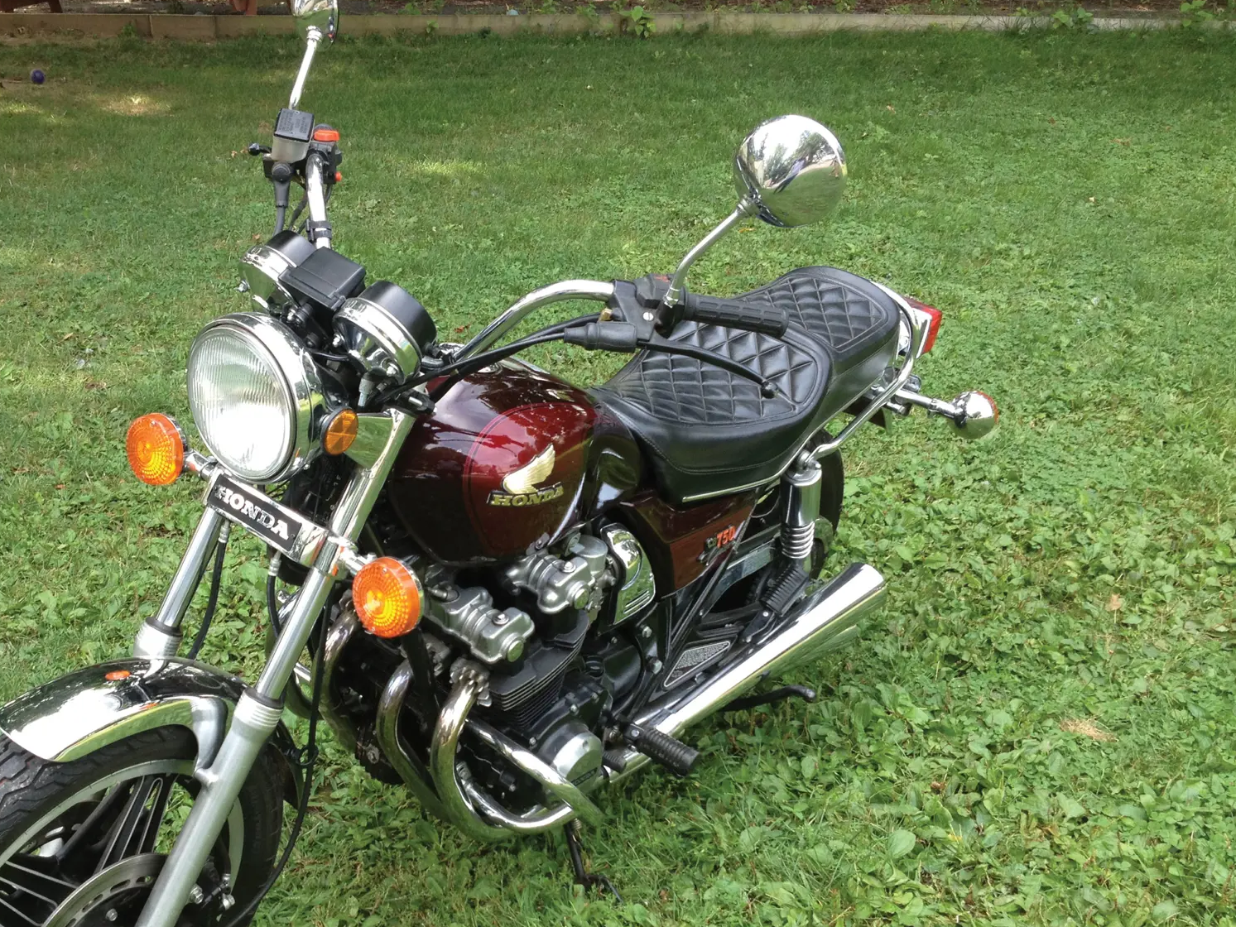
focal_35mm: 45
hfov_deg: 41.7
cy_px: 564
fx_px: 1607
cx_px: 445
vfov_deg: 32.1
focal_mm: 4.28
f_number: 2.4
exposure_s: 1/148
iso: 64
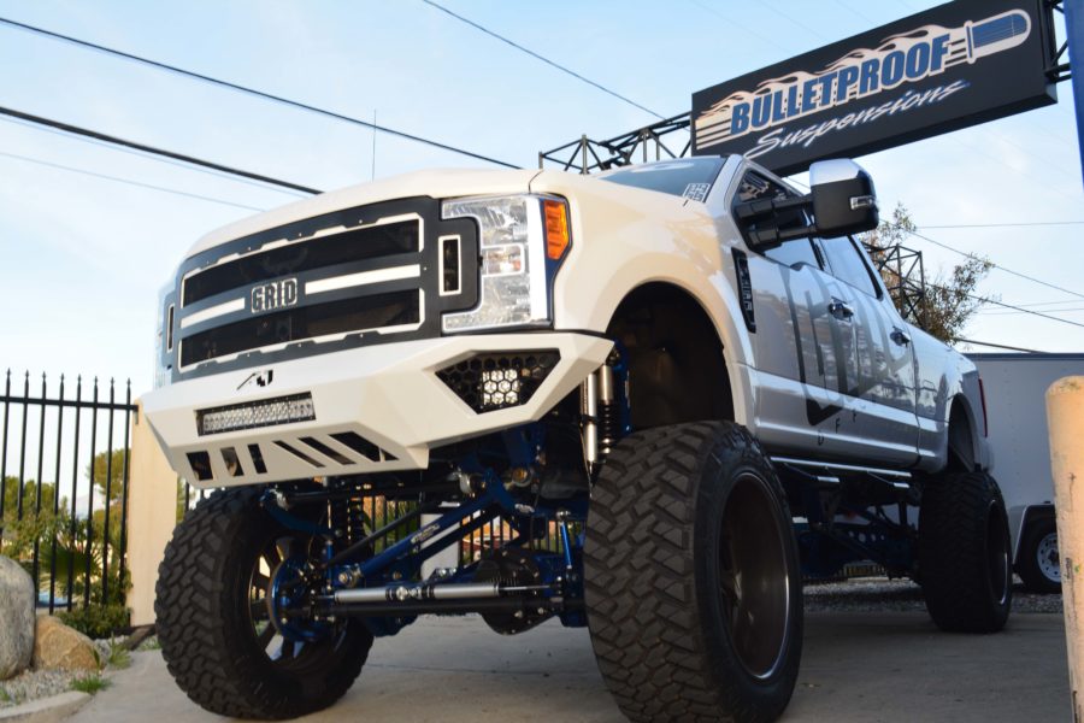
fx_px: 1084
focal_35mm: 36
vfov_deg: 36.9
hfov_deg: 53.1
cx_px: 542
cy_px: 362
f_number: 10
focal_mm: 24
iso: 400
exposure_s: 1/50
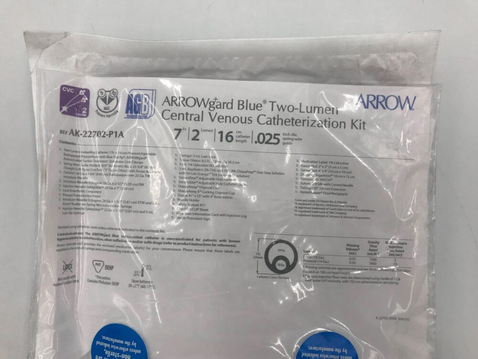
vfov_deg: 49.7
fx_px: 387
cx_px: 239
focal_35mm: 28
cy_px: 180
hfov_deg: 63.4
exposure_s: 1/353
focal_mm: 3.99
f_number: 1.8
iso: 20
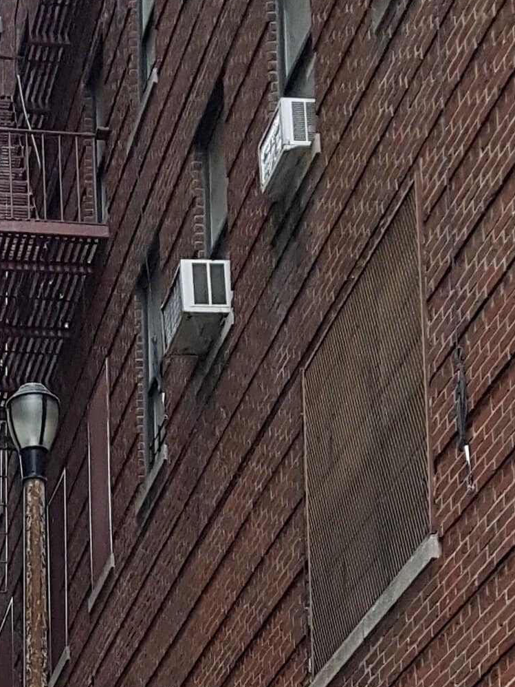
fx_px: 2082
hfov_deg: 13.6
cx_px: -167
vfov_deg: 16.9
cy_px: 1037
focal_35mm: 105
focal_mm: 4.2
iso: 160
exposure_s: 1/60
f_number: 1.7
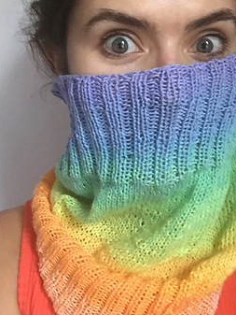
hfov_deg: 31.5
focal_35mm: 46
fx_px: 418
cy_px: 115
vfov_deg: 40.9
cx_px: 124
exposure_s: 1/30
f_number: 2.2
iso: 250
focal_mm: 2.65
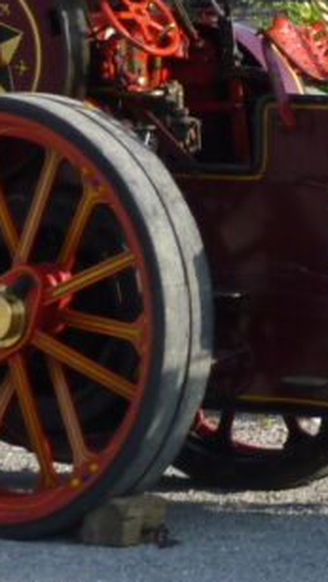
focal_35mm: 245
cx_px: 660
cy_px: 140
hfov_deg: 4.9
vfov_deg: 8.8
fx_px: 3783
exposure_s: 1/320
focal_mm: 8
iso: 100
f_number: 3.9
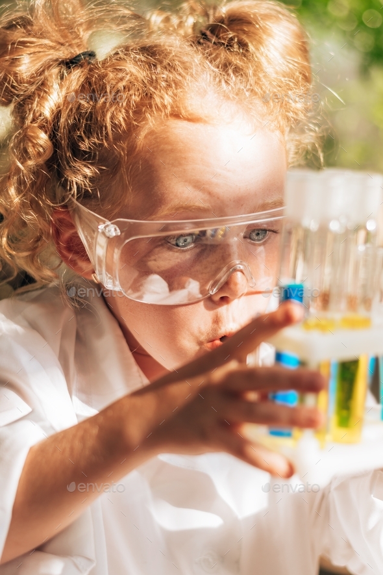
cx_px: 192
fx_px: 1197
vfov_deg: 27.0
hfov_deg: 18.2
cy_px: 288
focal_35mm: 75
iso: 100
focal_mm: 50
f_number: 2.2
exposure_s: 1/1000
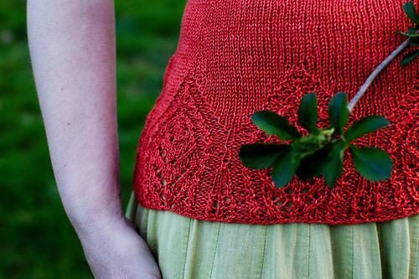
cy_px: 140
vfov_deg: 25.7
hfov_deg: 37.9
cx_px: 210
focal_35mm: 52
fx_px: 611
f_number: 3.5
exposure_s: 1/100
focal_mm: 35
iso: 100
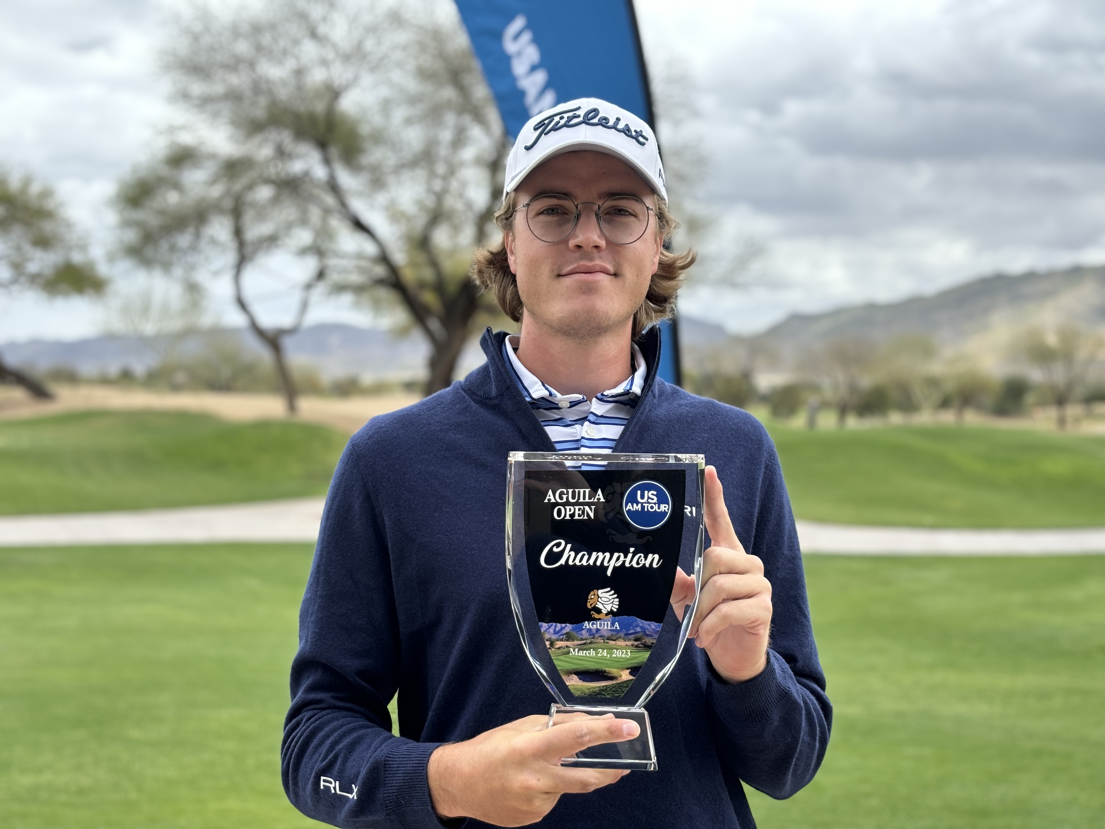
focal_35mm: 52
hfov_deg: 36.8
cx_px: 552
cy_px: 414
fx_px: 1660
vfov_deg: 28.0
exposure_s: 1/1127
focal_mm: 5.96
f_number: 1.6
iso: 32
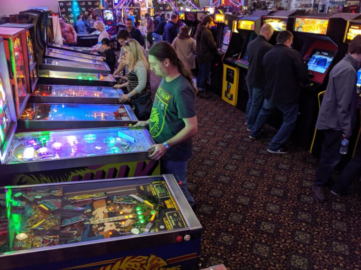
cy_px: 135
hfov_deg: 65.3
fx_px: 282
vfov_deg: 51.4
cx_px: 180
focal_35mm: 27
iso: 175
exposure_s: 1/24
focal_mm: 4.44
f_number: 1.8
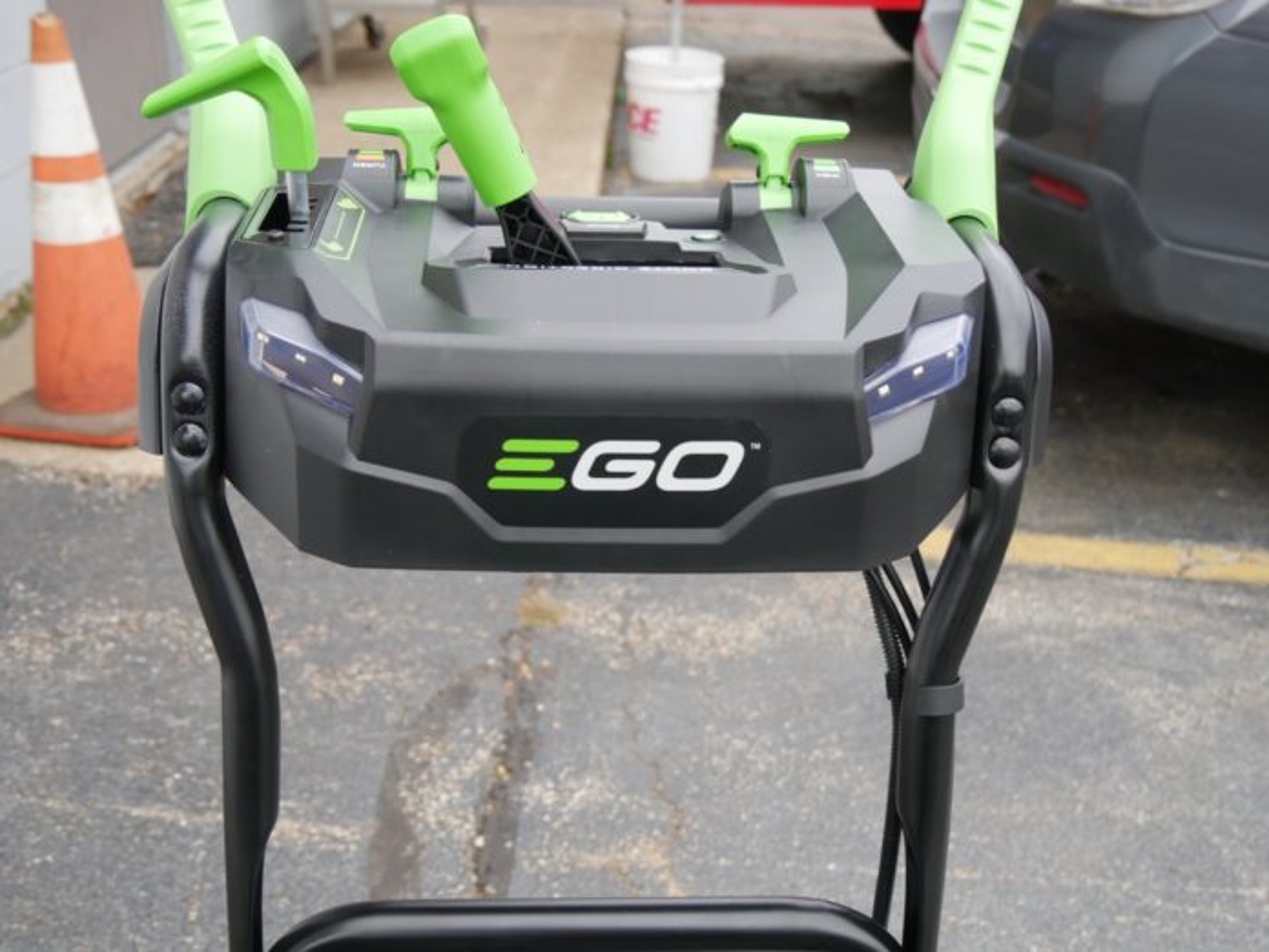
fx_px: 1540
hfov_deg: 44.8
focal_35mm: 42
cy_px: 476
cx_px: 634
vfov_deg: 34.3
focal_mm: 21
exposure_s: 1/250
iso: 640
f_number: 4
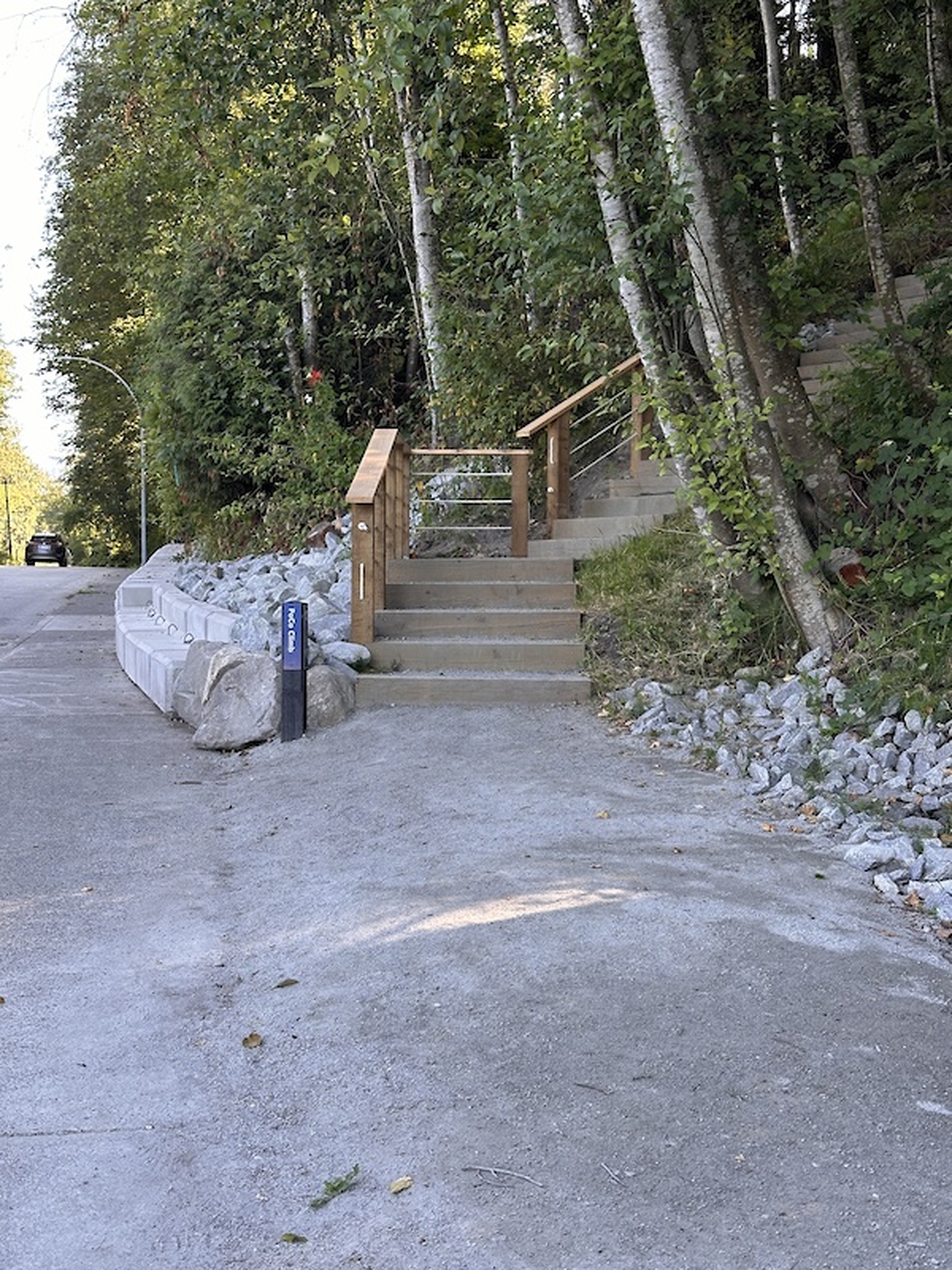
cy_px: 635
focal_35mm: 48
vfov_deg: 39.7
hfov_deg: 30.3
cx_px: 476
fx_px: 1760
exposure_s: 1/183
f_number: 1.78
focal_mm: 6.86
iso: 64
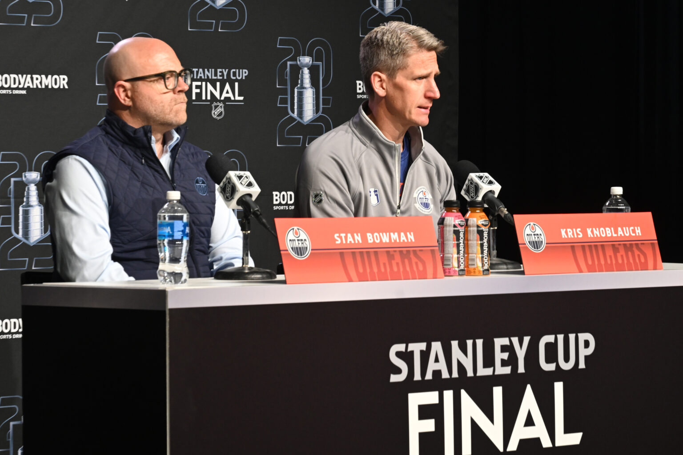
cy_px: 228
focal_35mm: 144
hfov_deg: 14.3
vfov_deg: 9.5
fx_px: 2731
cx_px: 342
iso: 1250
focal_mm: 96
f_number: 8
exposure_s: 1/100
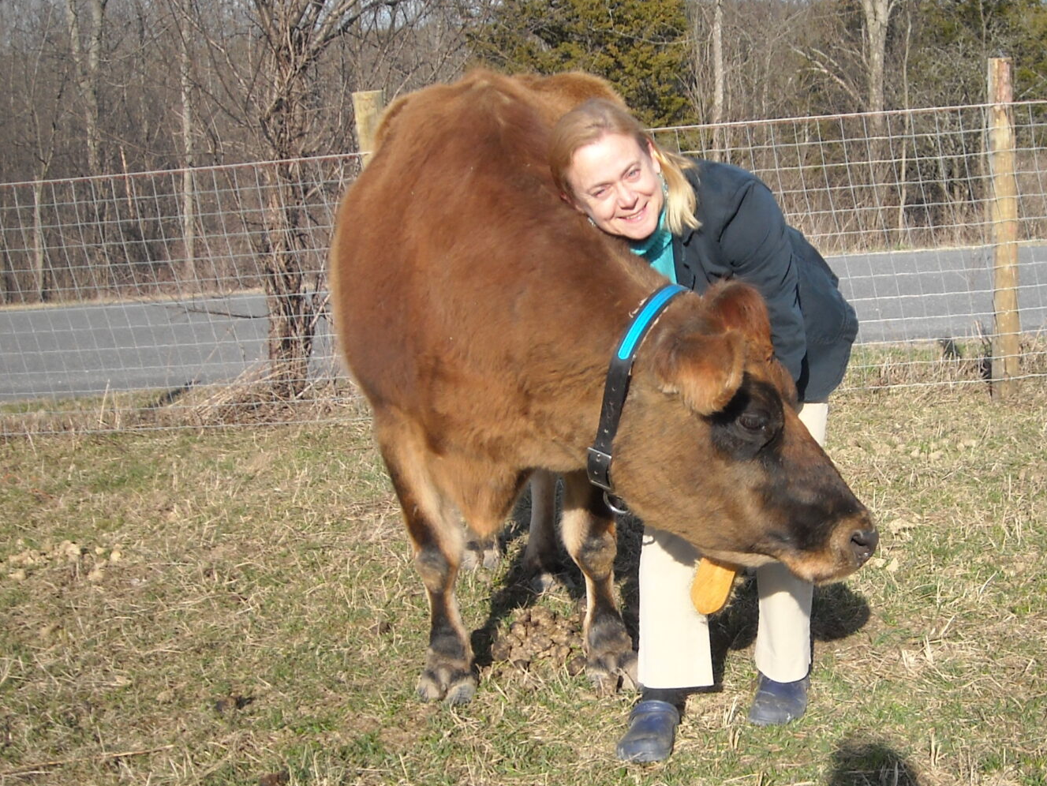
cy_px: 463
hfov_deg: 35.2
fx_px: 1634
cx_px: 694
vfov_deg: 27.0
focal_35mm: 54
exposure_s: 1/250
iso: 84
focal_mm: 5.7
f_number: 5.6
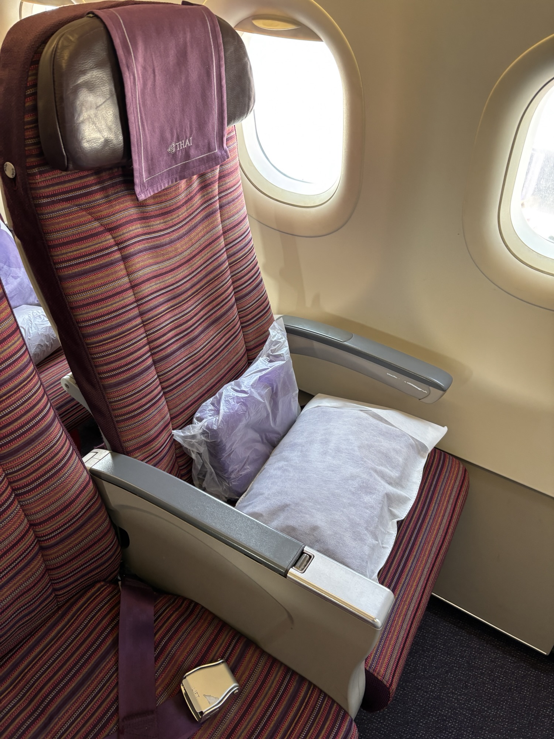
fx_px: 555
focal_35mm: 26
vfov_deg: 67.3
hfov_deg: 53.1
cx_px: 277
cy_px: 370
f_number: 1.6
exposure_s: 1/66
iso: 125
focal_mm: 5.96
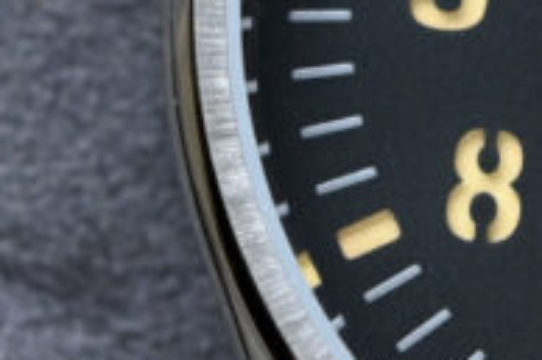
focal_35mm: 476
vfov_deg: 2.9
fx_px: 7160
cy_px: 198
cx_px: 841
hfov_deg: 4.3
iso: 400
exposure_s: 1/25
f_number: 5.6
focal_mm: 60
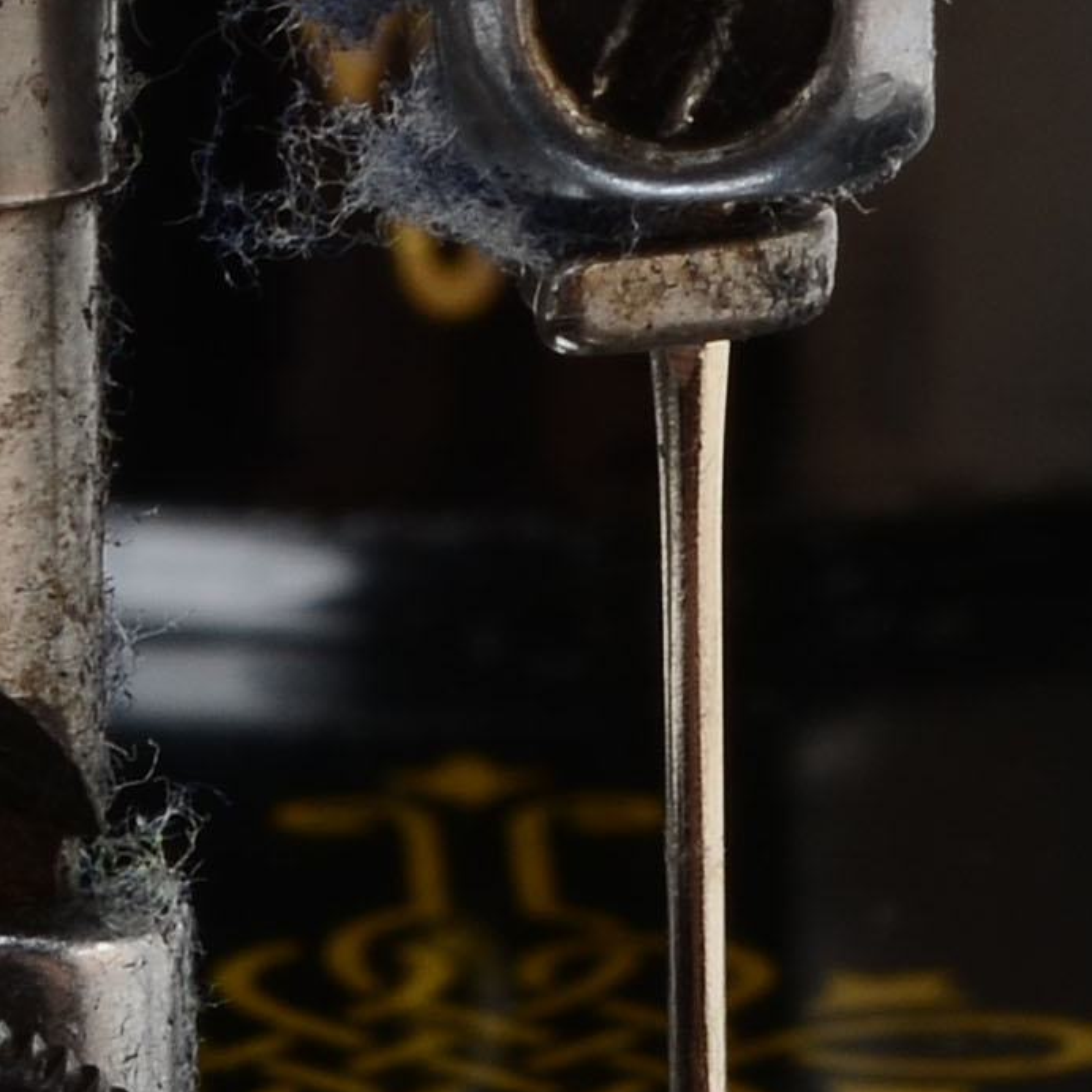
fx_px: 17810
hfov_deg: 3.5
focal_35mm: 499
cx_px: -280
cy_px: 567
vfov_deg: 3.5
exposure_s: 1/160
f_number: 20
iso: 100
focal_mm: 55
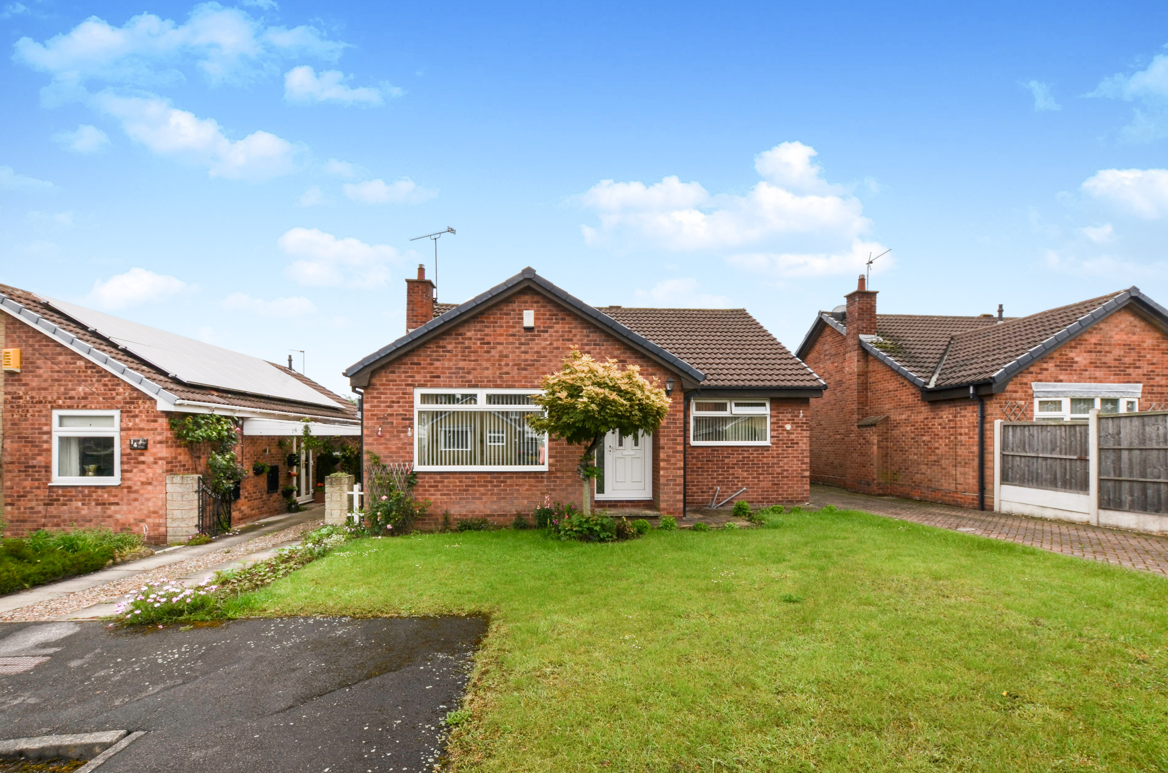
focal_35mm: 15
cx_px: 584
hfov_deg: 100.5
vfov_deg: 77.1
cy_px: 386
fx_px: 486
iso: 100
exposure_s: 1/200
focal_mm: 10
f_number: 11
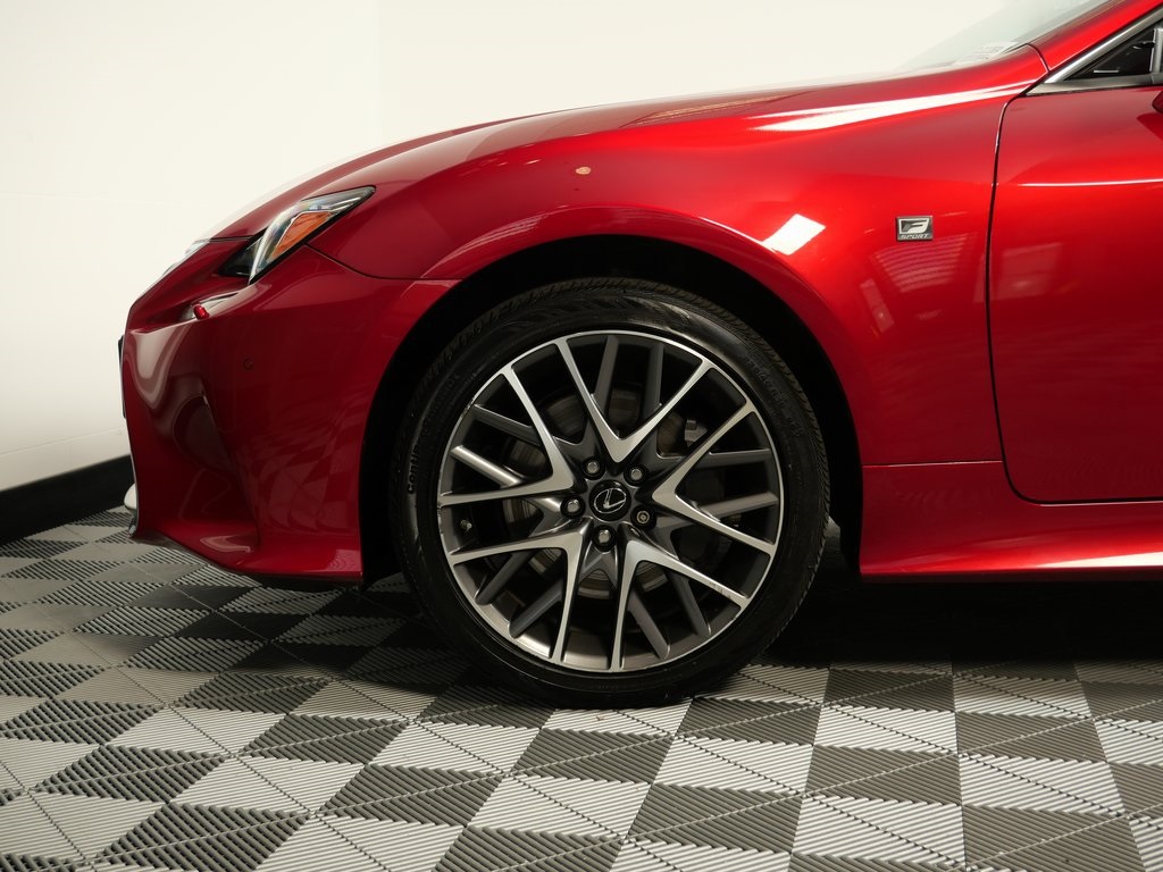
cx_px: 582
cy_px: 436
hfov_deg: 41.2
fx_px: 1545
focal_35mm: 46
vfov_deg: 31.5
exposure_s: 1/200
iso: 250
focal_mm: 23
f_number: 5
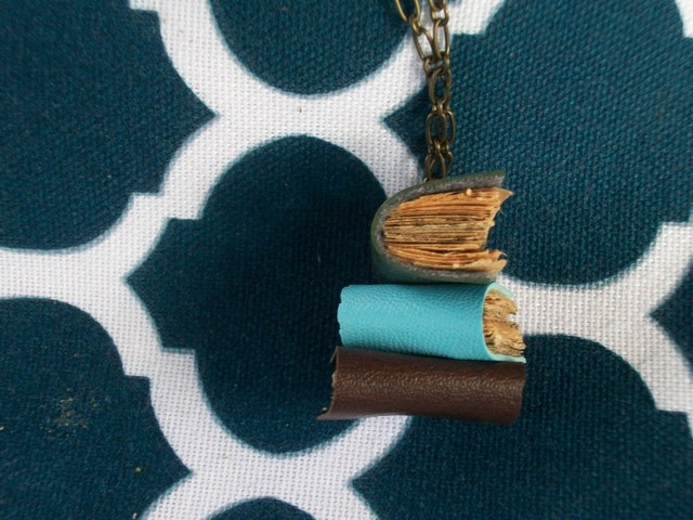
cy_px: 260
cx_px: 346
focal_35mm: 66
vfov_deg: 22.3
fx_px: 1321
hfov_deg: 29.4
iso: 160
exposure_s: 1/60
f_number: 4.1
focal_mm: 11
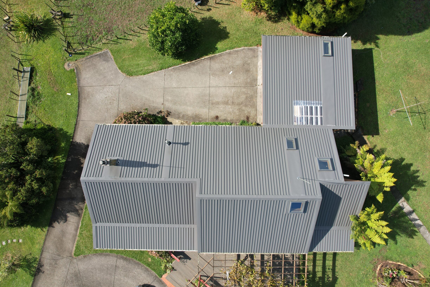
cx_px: 214
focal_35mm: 23
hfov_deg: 76.1
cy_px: 148
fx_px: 275
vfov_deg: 55.1
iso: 100
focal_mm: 8.38
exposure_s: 1/1000
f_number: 2.8
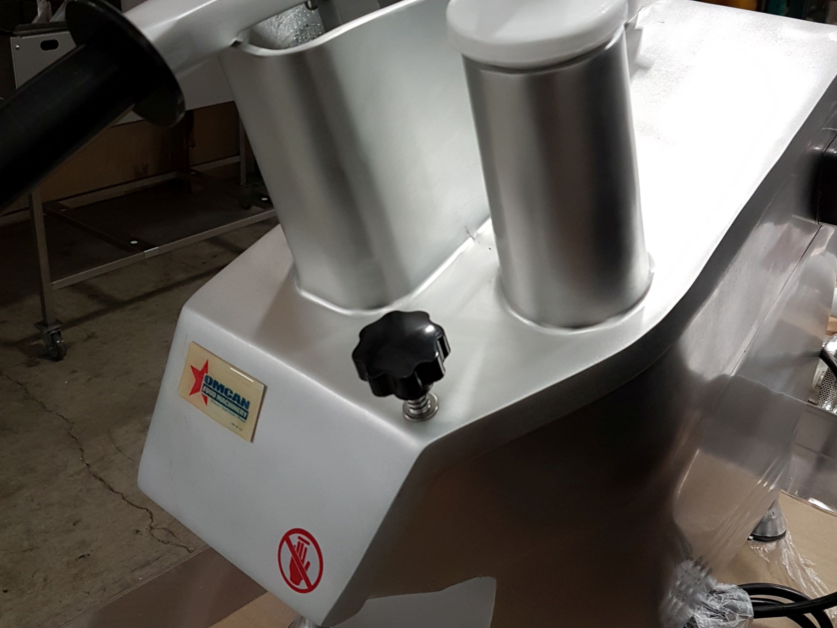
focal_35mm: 37
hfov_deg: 50.1
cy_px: 226
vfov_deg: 38.4
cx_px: 428
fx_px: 895
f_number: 1.7
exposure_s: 1/60
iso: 125
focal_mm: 4.2
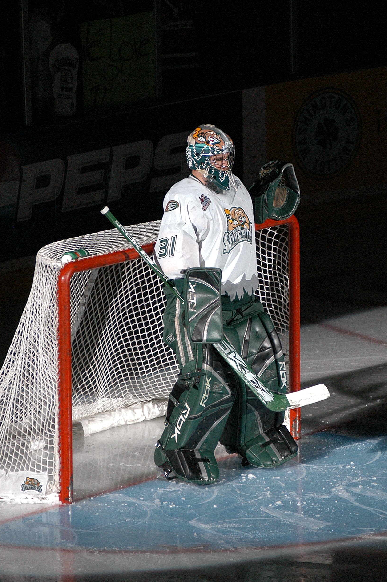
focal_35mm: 365
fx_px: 5895
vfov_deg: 5.7
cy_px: 312
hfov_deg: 3.8
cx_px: 222
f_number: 2.8
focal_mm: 200
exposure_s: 1/320
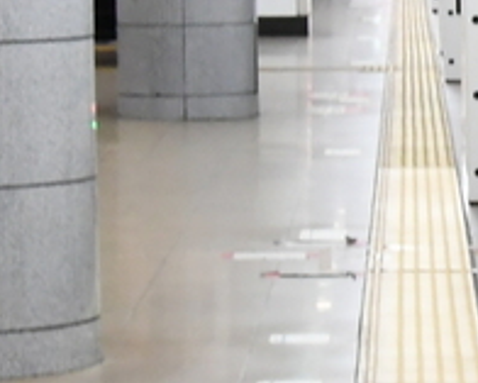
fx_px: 3737
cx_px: 1012
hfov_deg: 7.0
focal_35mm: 264
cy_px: 127
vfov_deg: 5.9
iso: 2500
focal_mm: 31
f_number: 10
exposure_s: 1/40
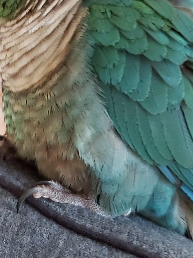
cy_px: 77
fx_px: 513
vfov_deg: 27.9
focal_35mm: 69
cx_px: 52
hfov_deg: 21.1
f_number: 1.7
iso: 400
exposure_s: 1/24
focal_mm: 3.92
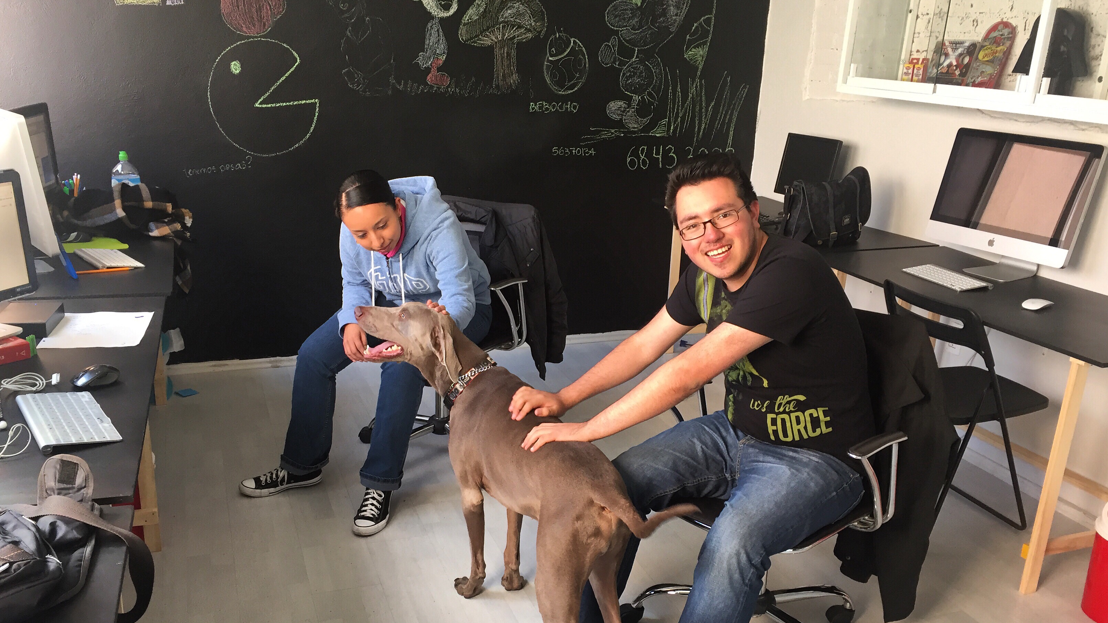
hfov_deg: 61.0
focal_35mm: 32
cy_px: 401
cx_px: 550
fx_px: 940
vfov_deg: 36.4
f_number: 2.2
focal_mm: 4.15
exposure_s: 1/30
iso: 64
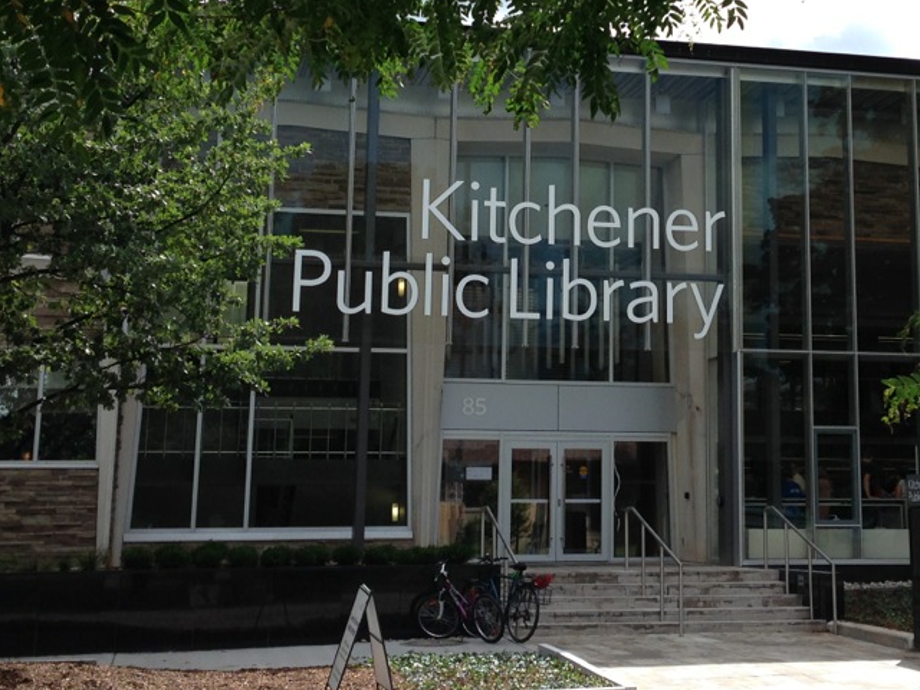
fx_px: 1754
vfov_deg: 22.1
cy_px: 175
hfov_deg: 29.2
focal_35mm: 66
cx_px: 625
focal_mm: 4.12
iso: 50
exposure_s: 1/985
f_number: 2.4
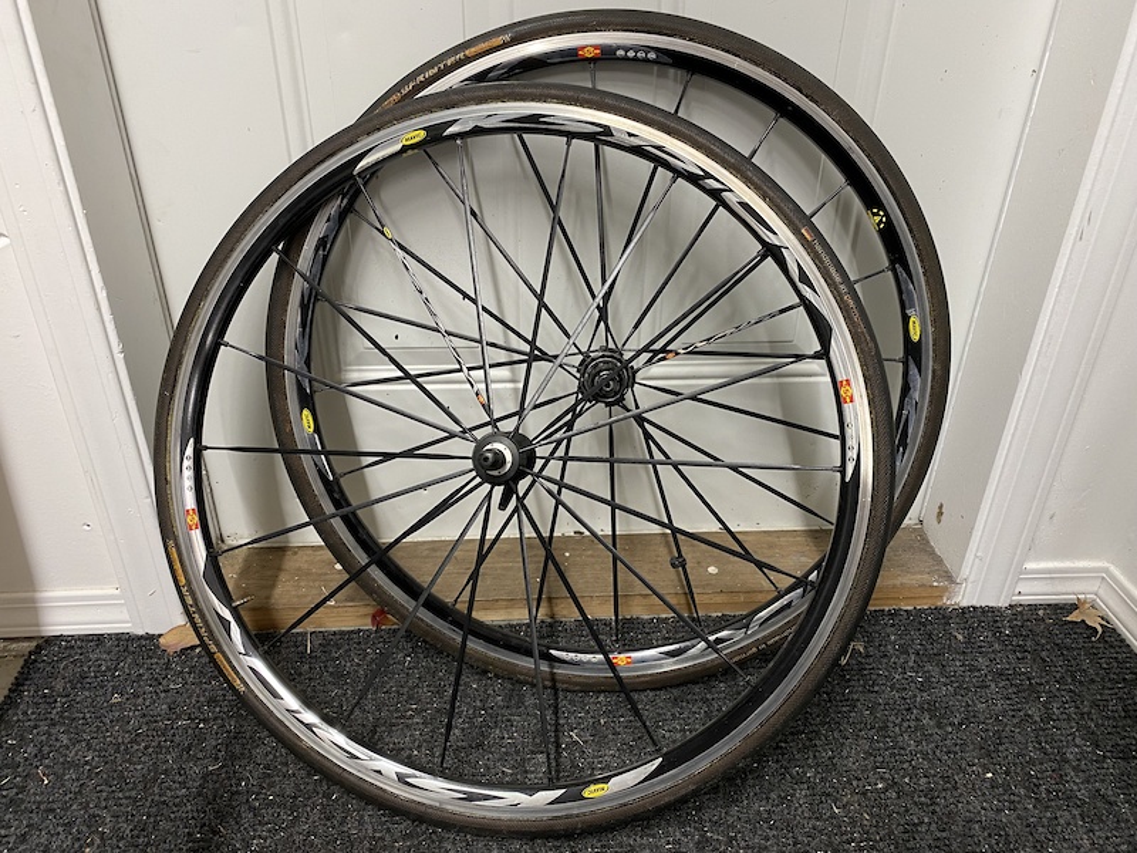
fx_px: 854
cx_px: 568
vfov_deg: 53.1
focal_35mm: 26
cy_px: 426
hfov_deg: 67.3
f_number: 1.8
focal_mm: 4.25
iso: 160
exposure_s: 1/60
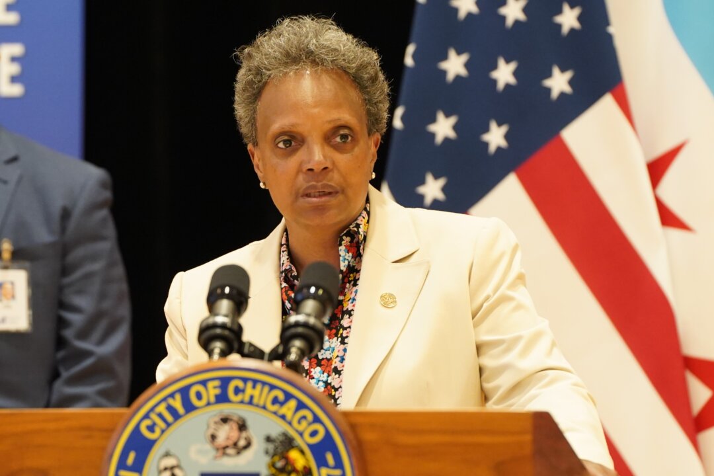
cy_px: 238
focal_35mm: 180
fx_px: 3570
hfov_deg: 11.4
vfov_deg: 7.6
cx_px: 357
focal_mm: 180
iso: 2500
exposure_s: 1/200
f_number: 3.5
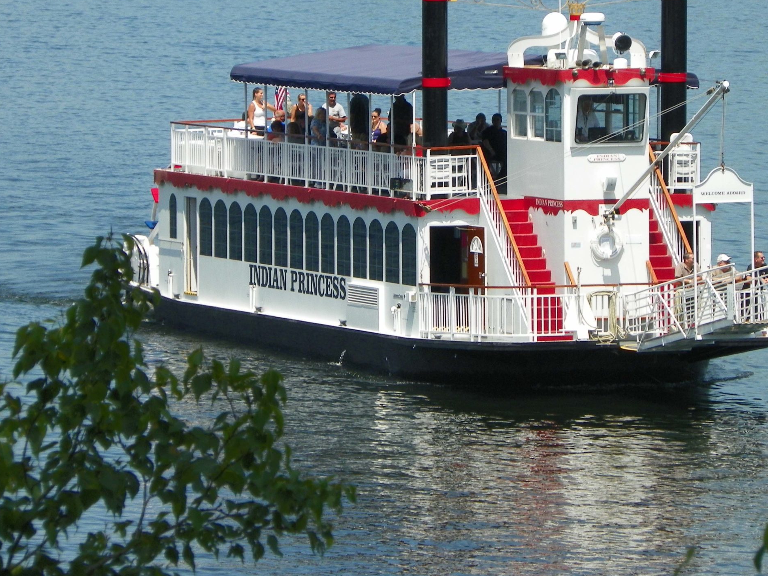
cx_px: 393
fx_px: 8786
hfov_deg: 5.0
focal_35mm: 396
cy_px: 198
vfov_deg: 3.8
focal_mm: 51.8
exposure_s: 1/500
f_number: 5
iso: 64
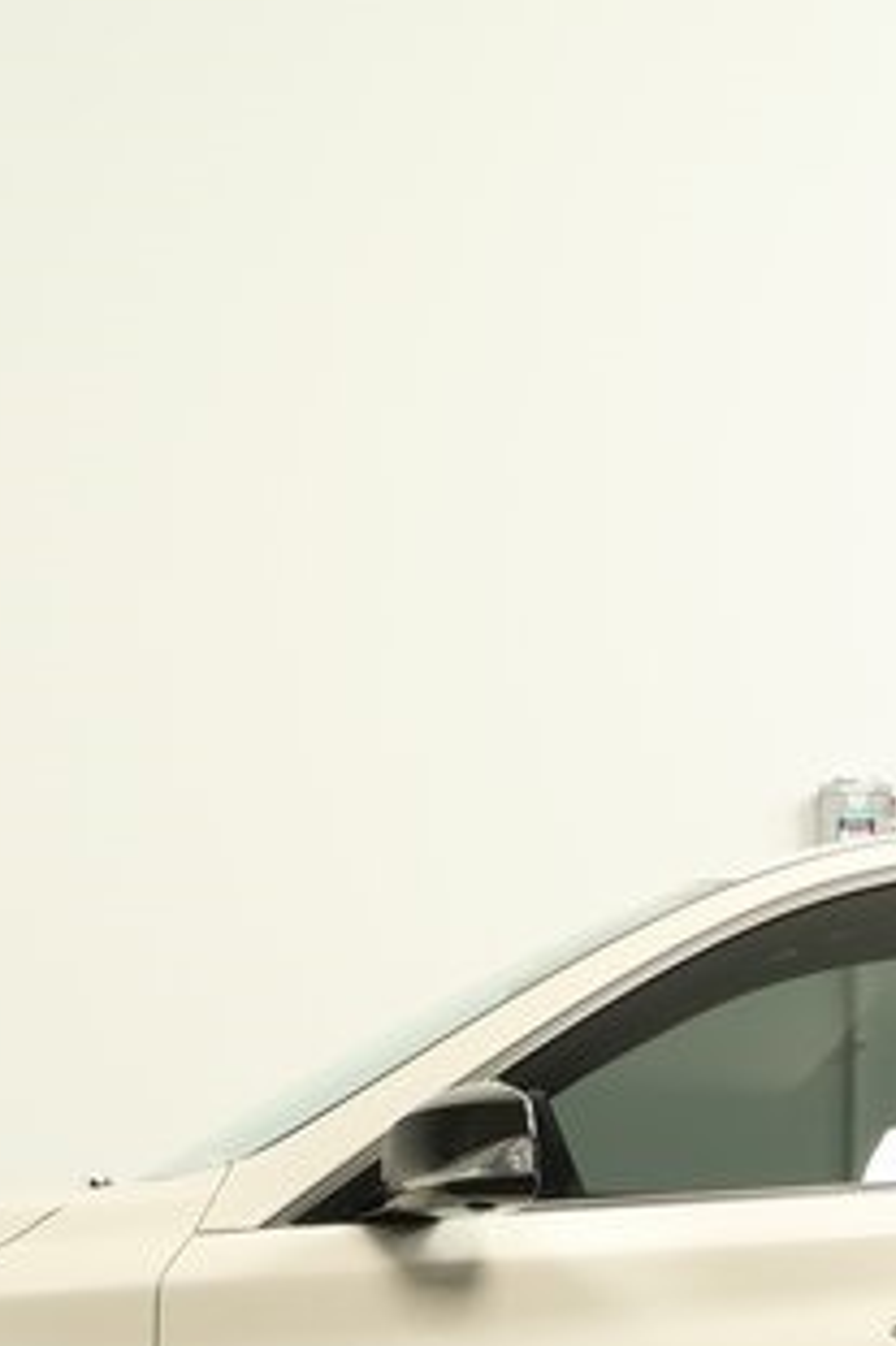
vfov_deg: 14.6
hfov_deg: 9.9
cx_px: 900
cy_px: 1480
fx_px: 5120
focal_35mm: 137
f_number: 5.6
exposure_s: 1/200
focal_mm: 20
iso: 250
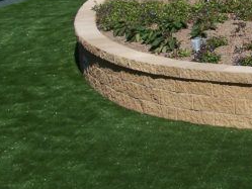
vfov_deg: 12.6
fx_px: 852
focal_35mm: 117
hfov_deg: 16.4
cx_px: 271
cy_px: 36
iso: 64
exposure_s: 1/640
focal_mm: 6.3
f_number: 4
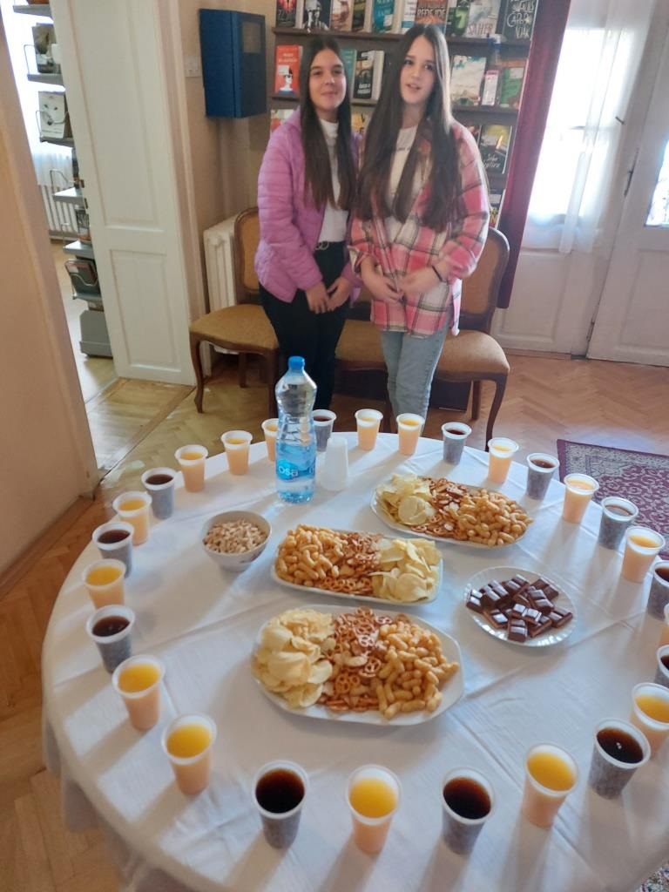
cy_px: 446
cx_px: 334
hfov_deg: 56.8
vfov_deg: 71.6
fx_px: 618
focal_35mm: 24
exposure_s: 1/50
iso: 500
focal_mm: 5.23
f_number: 1.8
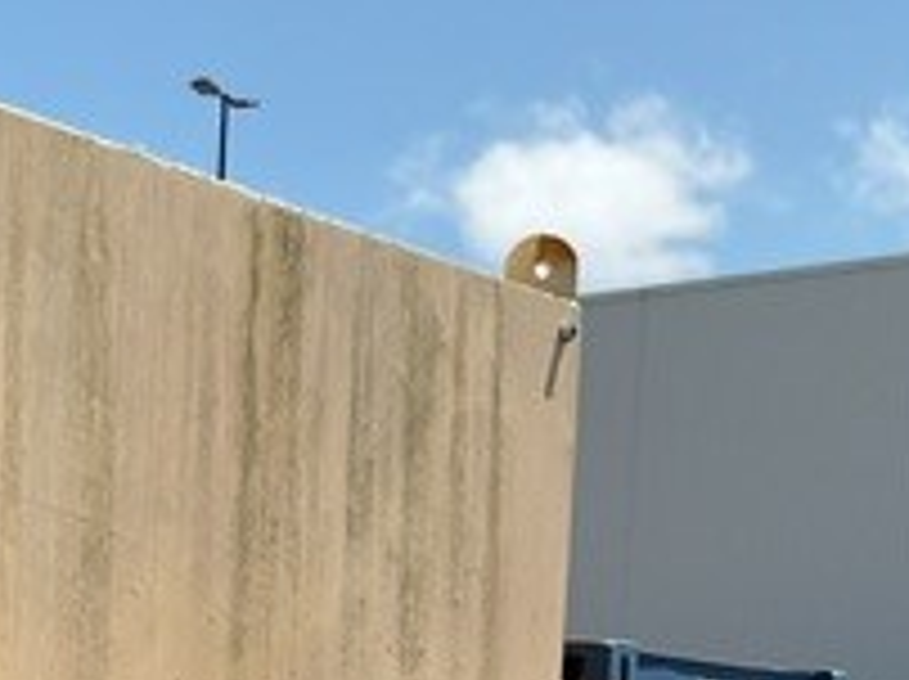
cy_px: 923
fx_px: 2413
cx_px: -230
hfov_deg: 19.8
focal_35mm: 92
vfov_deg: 15.2
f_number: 1.8
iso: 16
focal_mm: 3
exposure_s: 1/1984
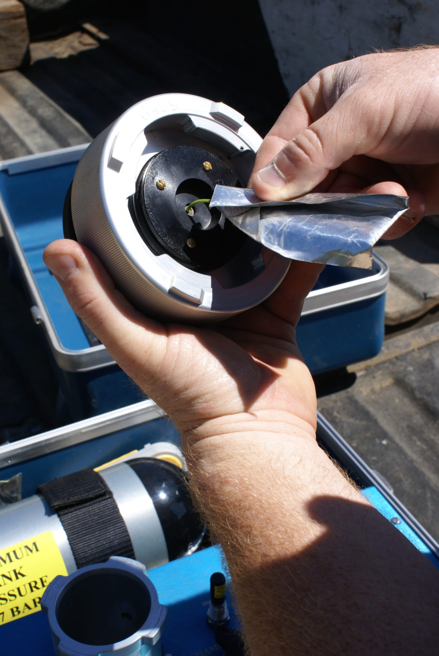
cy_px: 328
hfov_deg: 25.8
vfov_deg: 37.8
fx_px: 958
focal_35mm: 52
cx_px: 220
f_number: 13
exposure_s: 1/125
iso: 100
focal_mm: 35
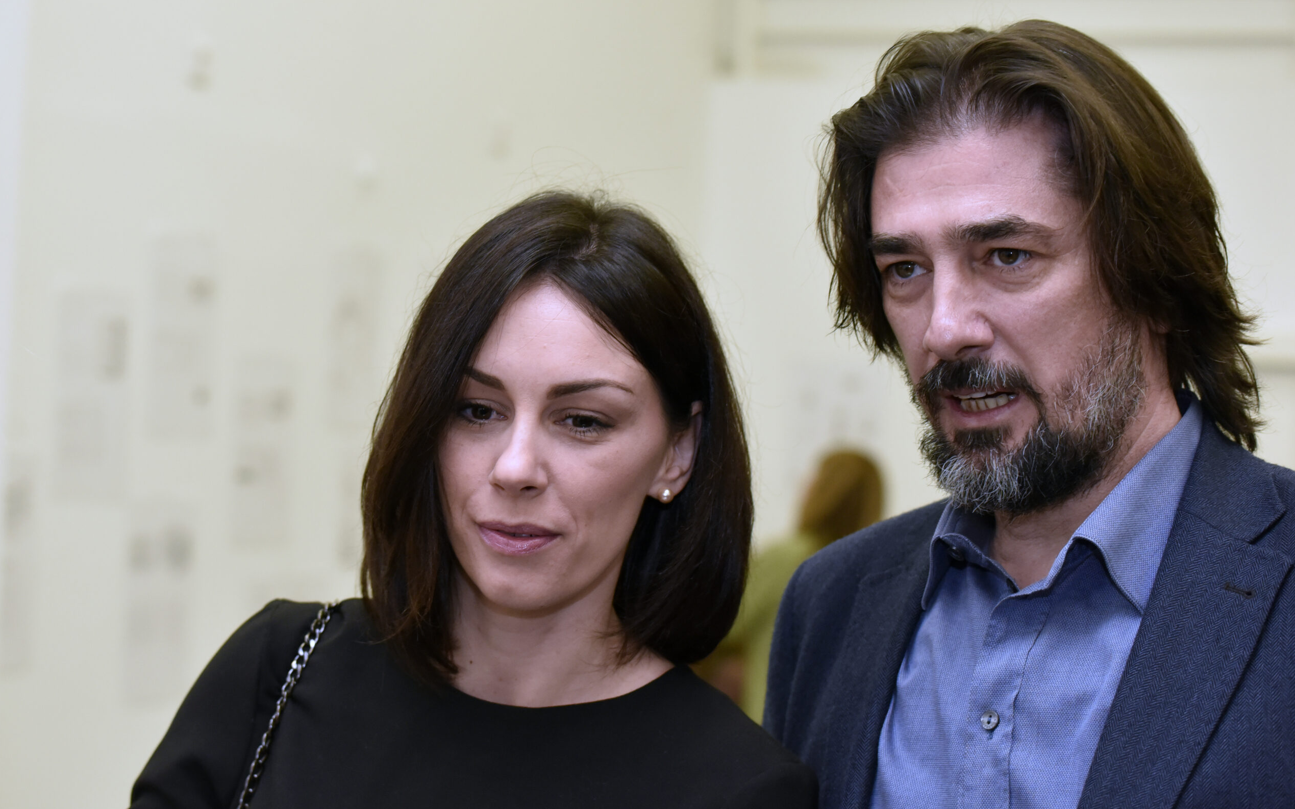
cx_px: 645
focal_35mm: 72
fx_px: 2541
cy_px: 423
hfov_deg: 28.6
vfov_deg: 18.1
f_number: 4.5
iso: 2500
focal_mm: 70
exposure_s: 1/250
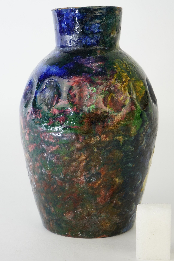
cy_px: 130
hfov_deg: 19.5
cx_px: 87
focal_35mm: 70
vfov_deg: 28.8
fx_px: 508
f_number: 14
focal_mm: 70
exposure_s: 1/30
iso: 320
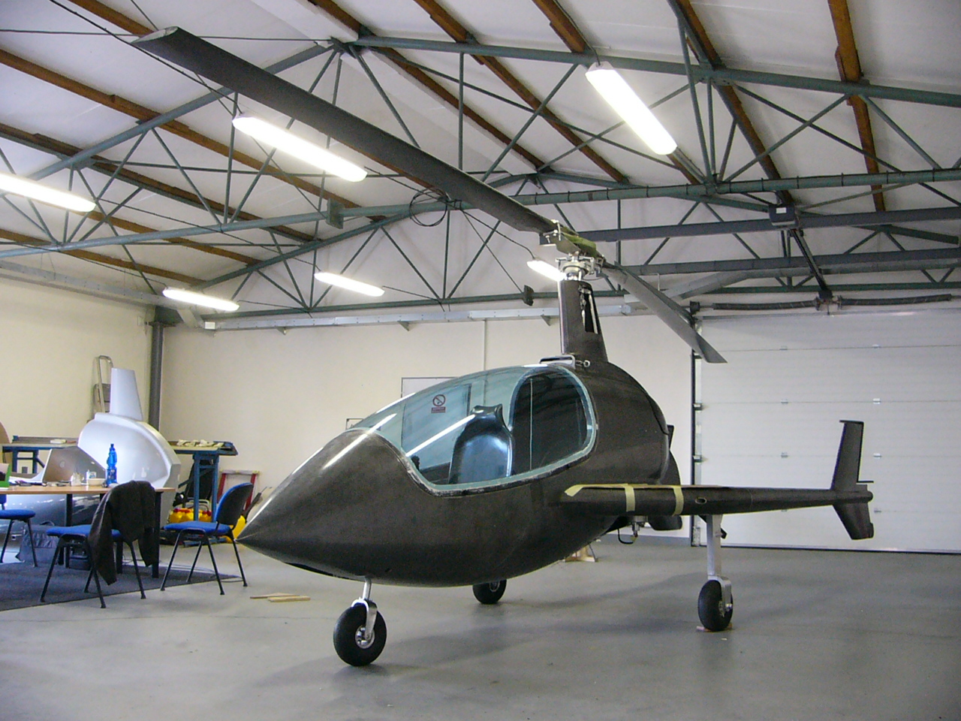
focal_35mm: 35
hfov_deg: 52.6
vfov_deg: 40.7
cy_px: 360
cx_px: 480
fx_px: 972
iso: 200
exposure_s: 1/20
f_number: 2.8
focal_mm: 4.6
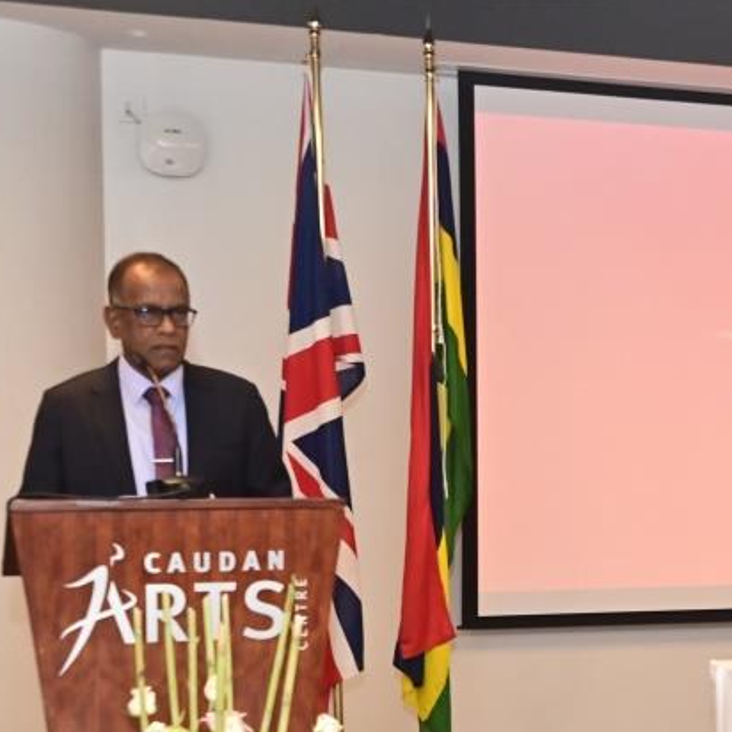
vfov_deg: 22.5
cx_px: 858
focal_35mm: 76
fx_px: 1818
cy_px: 575
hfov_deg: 21.3
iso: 3200
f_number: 5.6
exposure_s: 1/200
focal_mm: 36
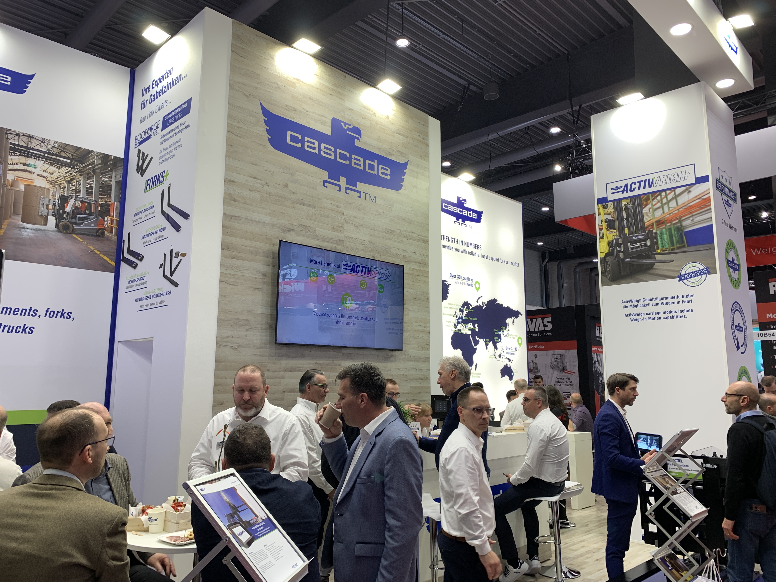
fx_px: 583
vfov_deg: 53.1
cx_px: 388
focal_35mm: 26
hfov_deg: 67.3
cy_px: 291
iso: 32
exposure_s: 1/100
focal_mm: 4.25
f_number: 1.8
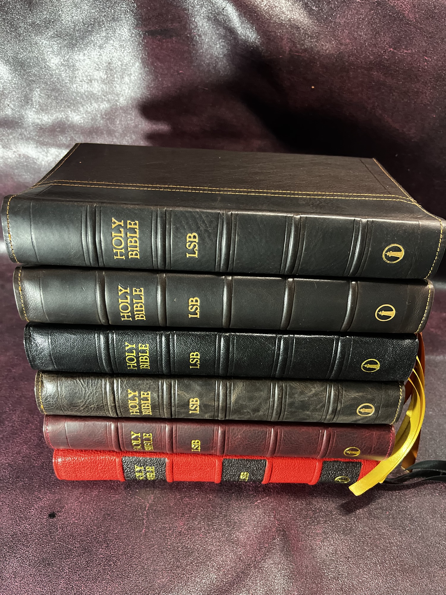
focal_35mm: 26
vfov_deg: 67.3
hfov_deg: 53.1
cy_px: 298
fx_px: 447
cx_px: 223
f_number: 1.6
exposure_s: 1/40
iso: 500
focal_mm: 5.1
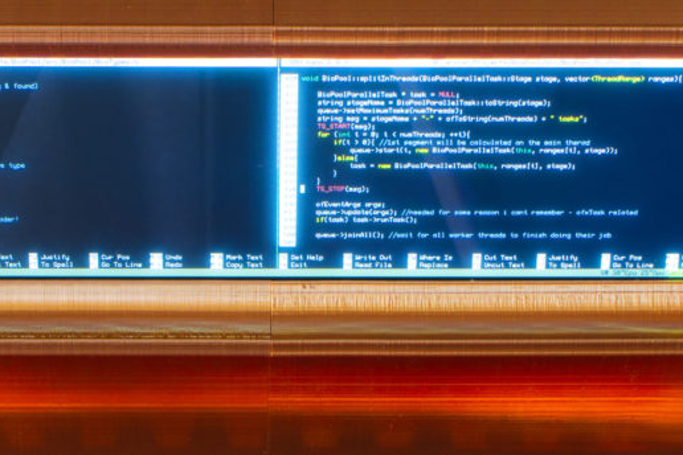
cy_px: 393
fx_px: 2701
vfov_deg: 9.6
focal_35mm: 142
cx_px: 253
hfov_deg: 14.4
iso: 100
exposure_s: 8
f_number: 11
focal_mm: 35
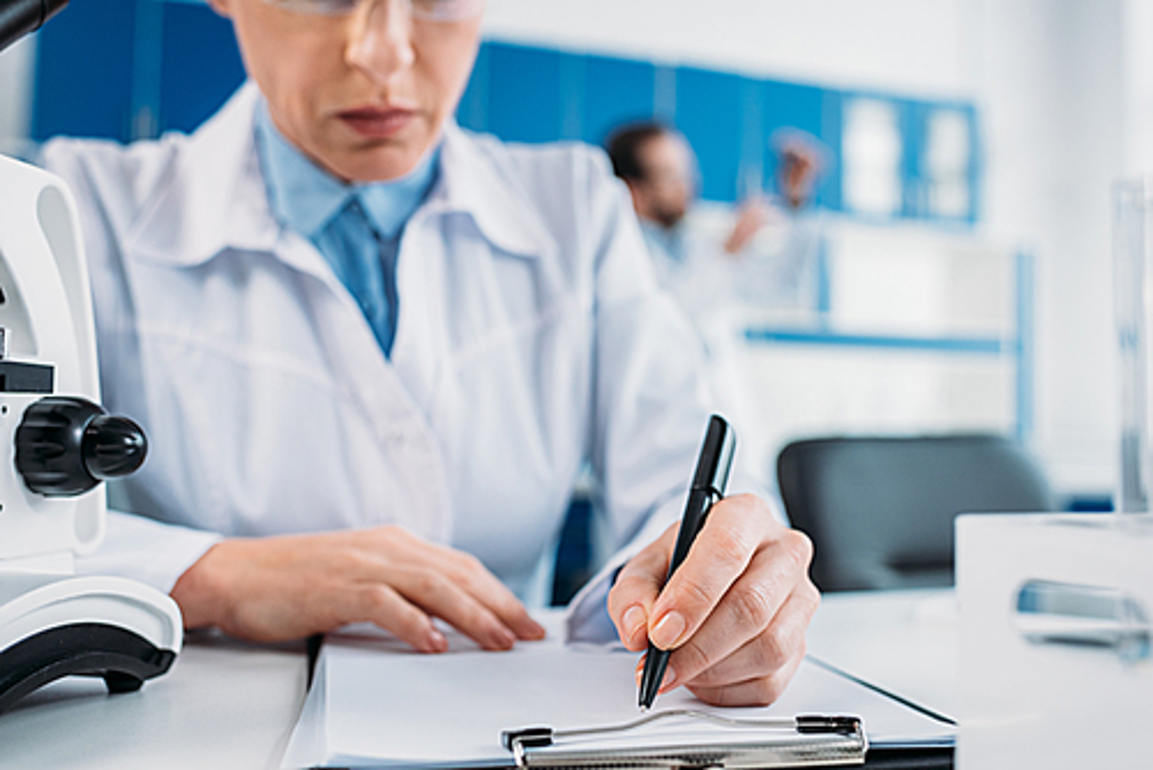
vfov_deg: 37.9
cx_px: 576
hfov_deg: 54.4
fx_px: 1122
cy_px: 385
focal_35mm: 35
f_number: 3.2
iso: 320
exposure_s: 1/200
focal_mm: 35
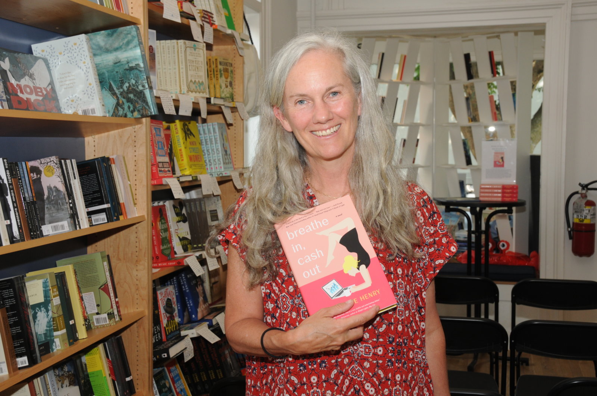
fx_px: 795
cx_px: 298
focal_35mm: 48
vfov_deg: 28.0
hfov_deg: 41.2
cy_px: 198
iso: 400
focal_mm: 32
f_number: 9
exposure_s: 1/60
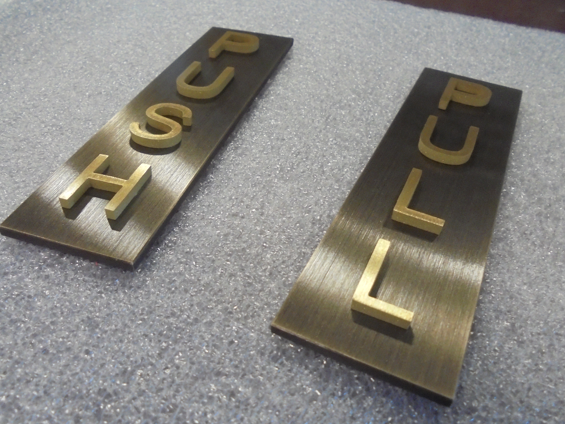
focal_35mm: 30
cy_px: 218
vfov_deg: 46.8
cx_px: 273
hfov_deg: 59.9
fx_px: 490
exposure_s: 1/30
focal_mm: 4.6
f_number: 3.5
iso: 320
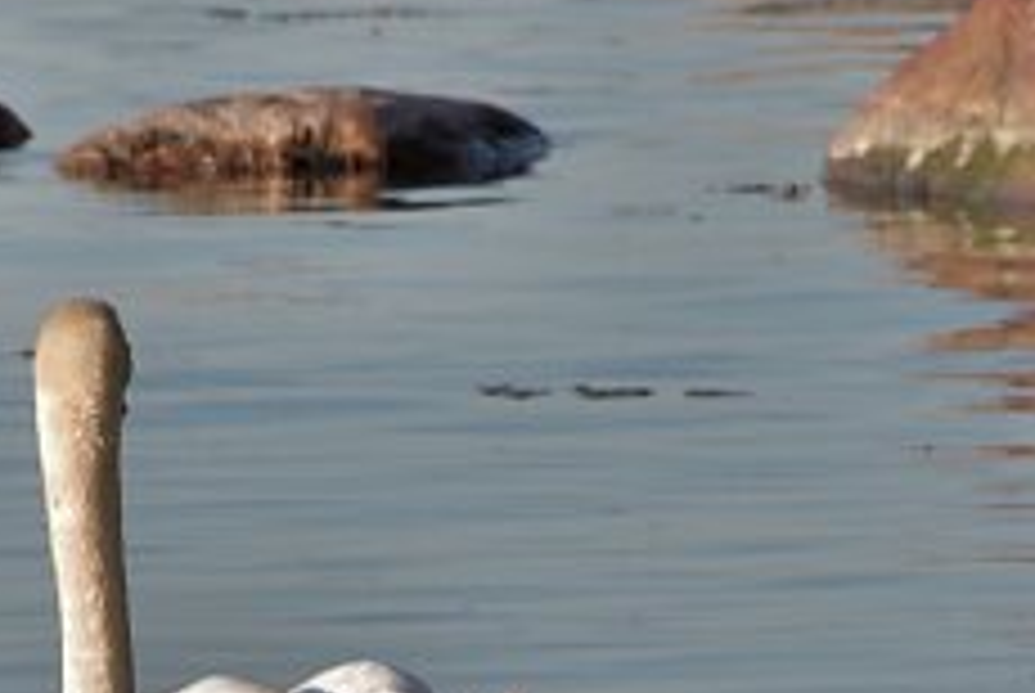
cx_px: 322
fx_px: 40416
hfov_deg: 1.5
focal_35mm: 1404
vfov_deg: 1.0
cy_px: 551
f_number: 10
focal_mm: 270
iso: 100
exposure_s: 1/80
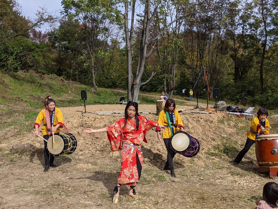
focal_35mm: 42
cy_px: 108
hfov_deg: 44.5
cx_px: 106
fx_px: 337
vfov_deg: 34.3
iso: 51
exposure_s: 1/2933
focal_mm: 4.44
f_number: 1.8
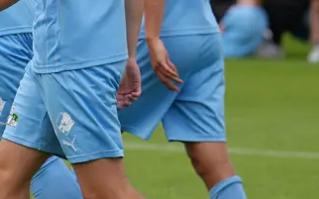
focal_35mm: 760
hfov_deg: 2.8
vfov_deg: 1.7
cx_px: -97
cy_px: 33
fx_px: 6605
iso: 80
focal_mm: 200
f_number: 4
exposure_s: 1/400
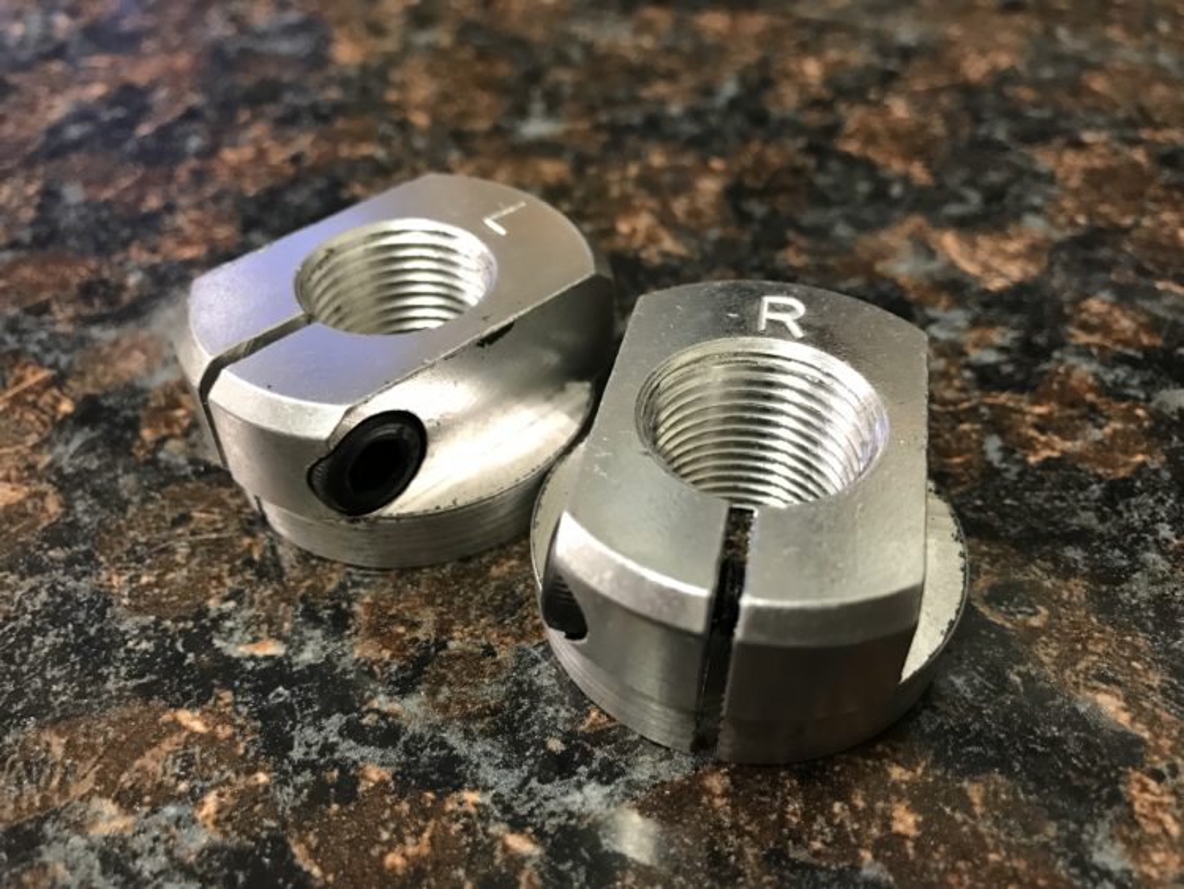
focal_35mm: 28
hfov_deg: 63.4
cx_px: 592
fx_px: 958
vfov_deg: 49.8
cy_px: 444
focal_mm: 3.99
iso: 80
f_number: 1.8
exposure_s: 1/15
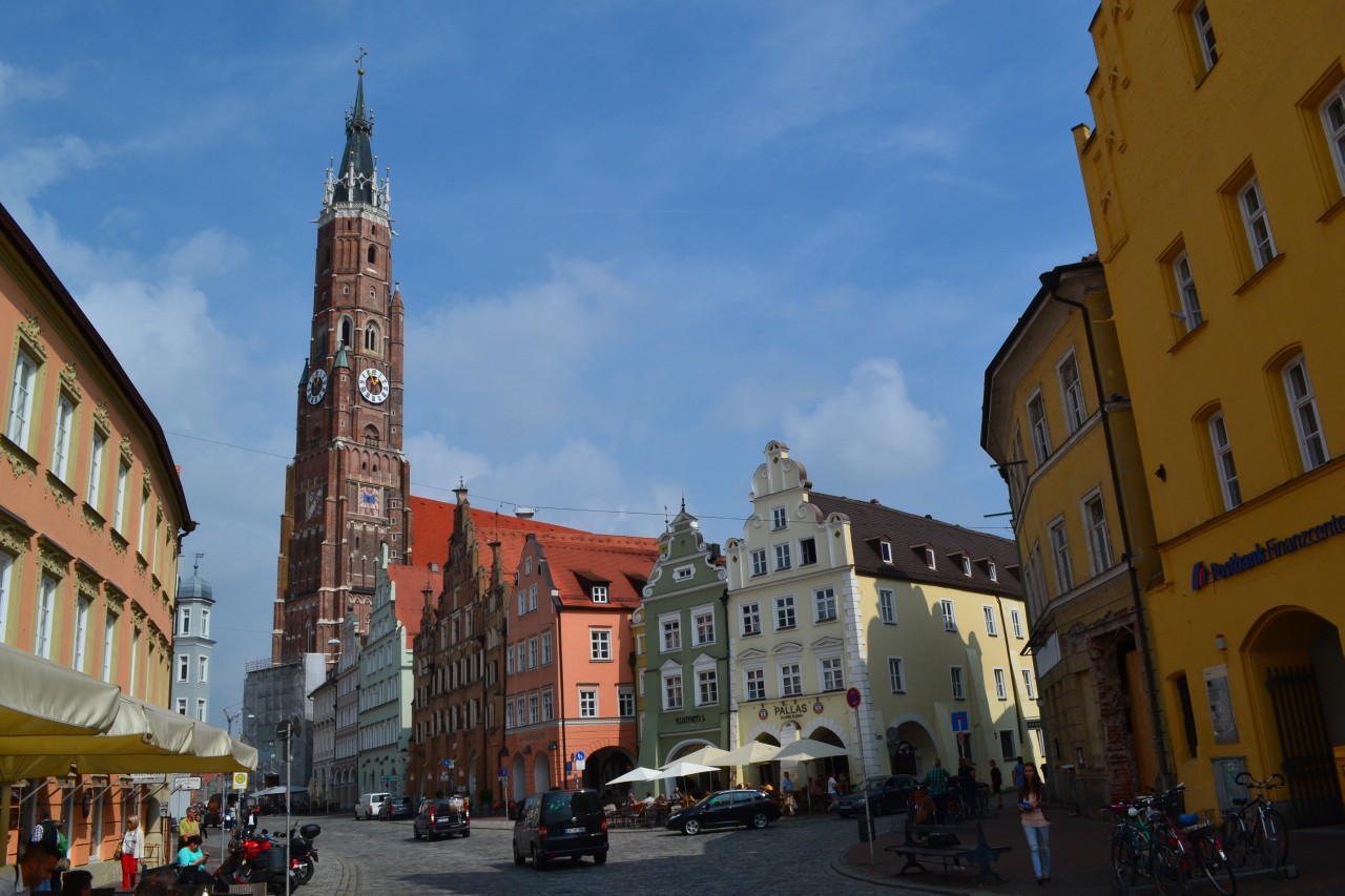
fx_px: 1009
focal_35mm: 27
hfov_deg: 67.4
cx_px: 672
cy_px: 448
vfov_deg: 47.9
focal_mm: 18
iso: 280
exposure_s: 1/500
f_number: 11
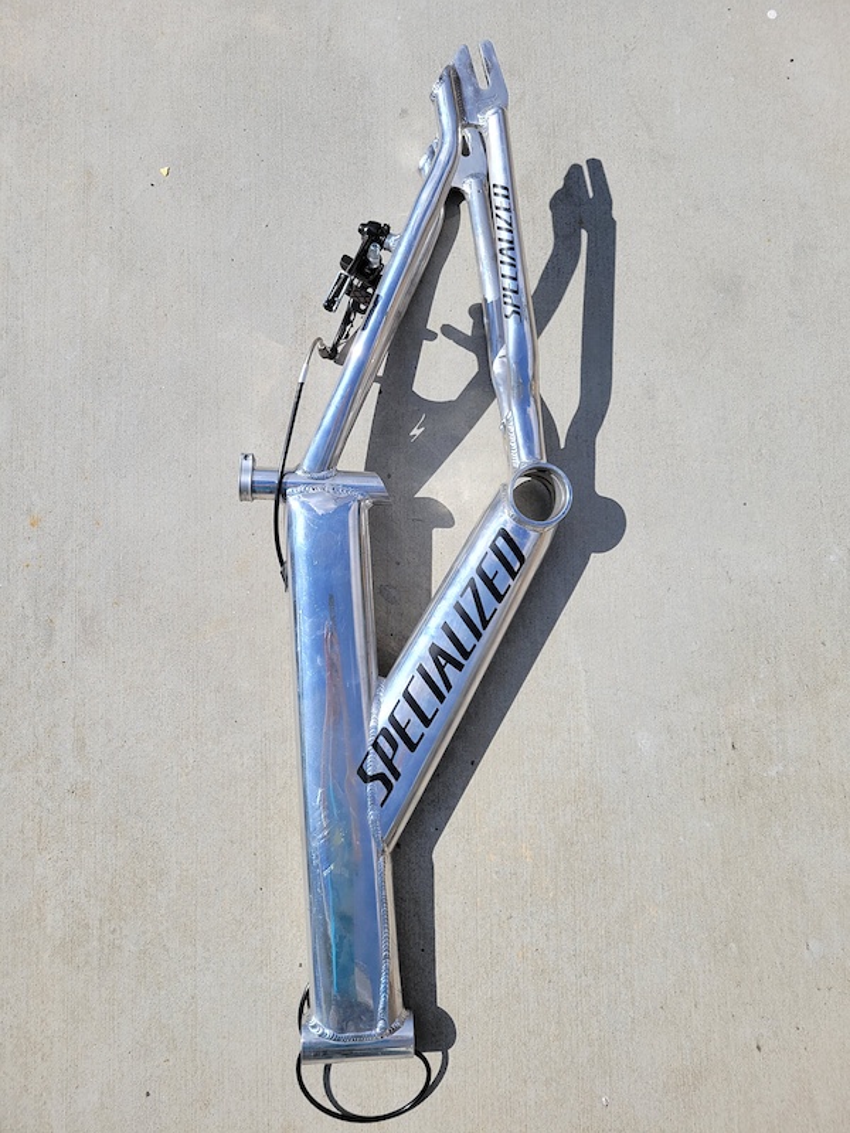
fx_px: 851
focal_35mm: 26
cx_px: 425
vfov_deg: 67.3
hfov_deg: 53.1
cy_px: 566
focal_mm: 5.4
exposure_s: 1/4108
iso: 40
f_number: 1.8
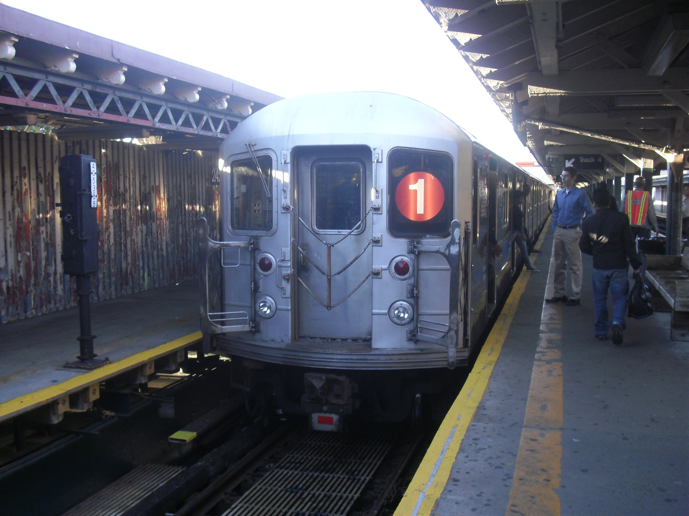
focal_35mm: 38
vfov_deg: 37.7
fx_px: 756
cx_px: 344
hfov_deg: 49.0
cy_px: 258
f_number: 2.8
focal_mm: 6.2
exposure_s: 1/60
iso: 100
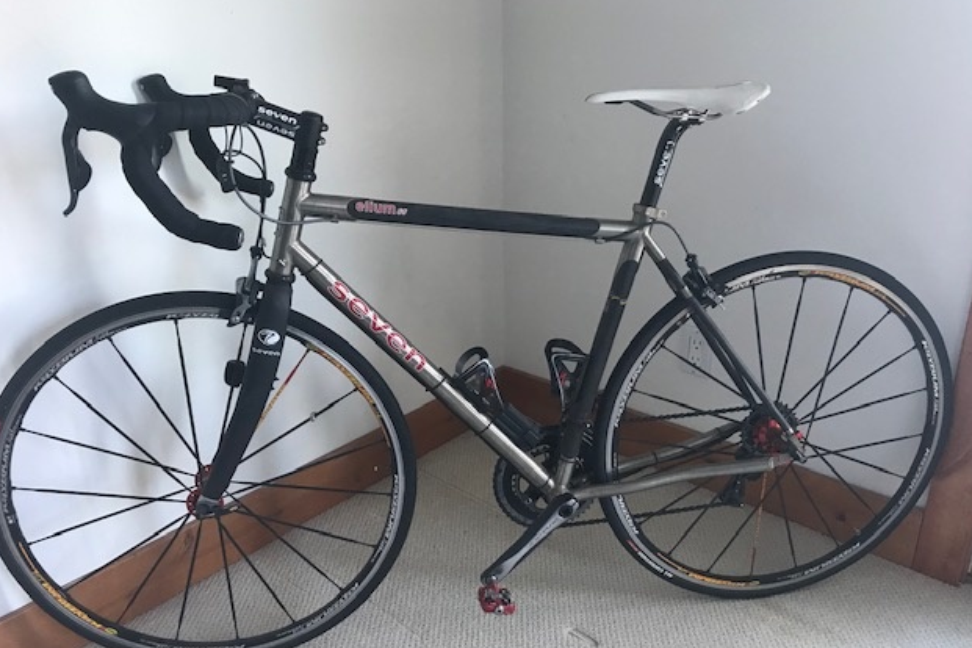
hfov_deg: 61.9
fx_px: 810
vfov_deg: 43.6
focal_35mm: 30
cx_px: 485
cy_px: 340
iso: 50
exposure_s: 1/15
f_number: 1.8
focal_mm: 3.99
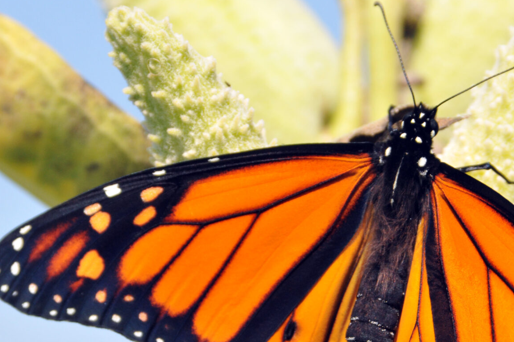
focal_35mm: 411
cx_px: 296
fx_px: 5860
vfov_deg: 3.3
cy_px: 264
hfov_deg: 5.0
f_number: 10
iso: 400
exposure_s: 1/400
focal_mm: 155
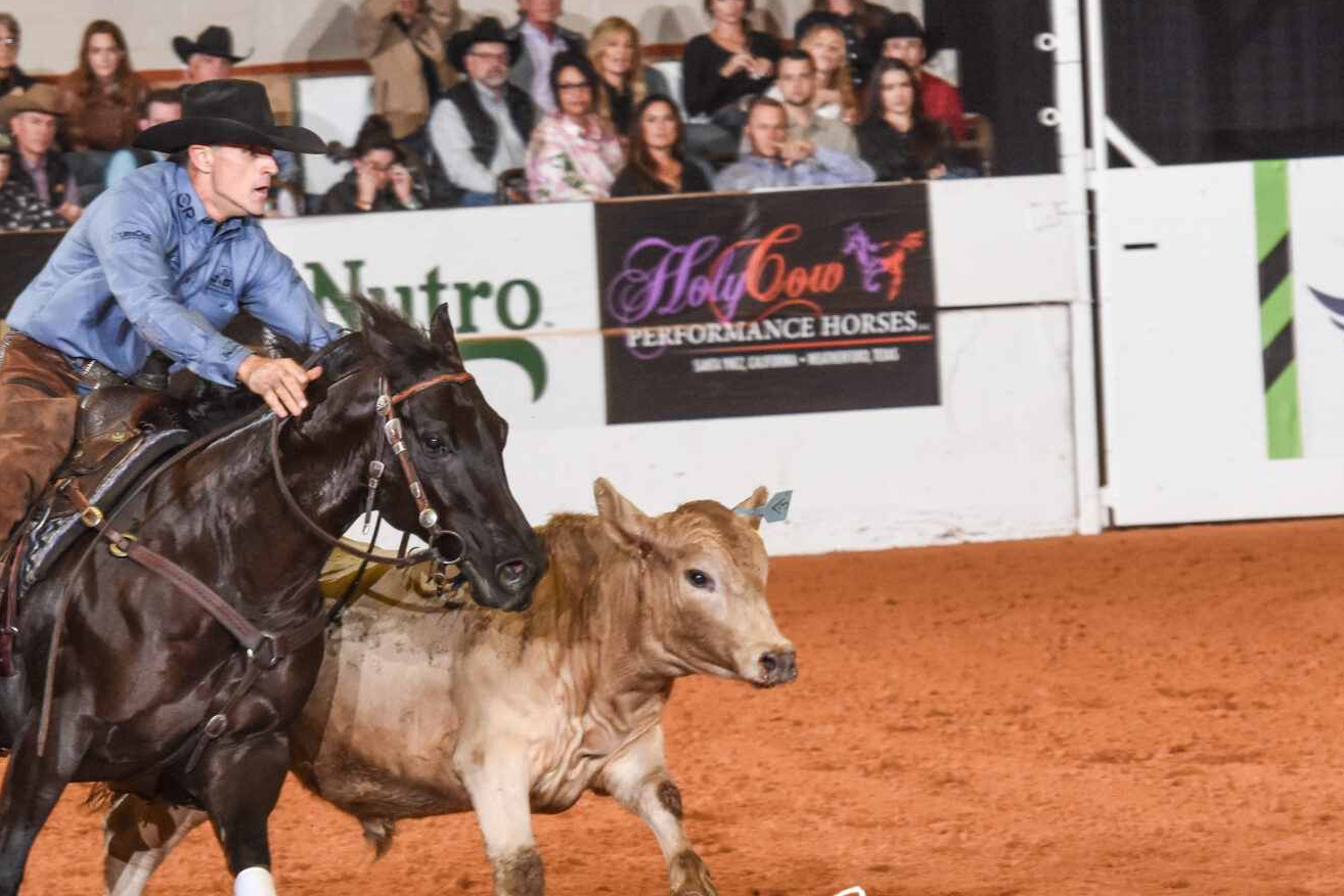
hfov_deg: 4.5
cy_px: 443
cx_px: 146
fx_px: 16910
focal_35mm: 453
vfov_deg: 3.0
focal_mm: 155
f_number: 6.3
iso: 1250
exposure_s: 1/250
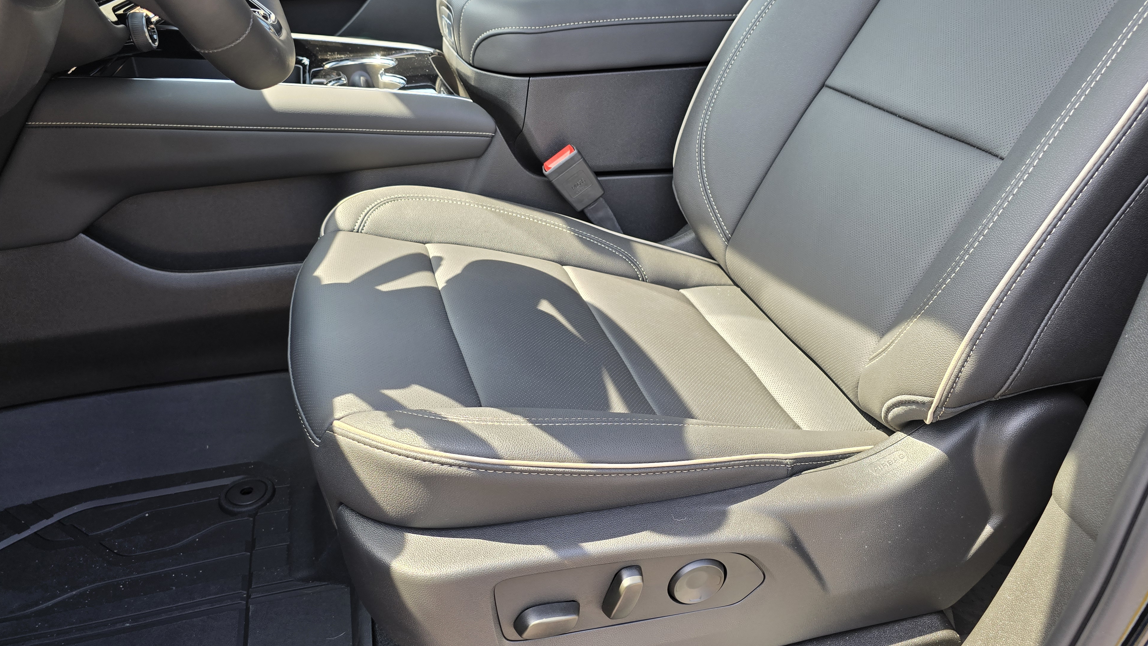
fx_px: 791
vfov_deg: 44.3
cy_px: 279
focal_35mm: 26
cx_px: 555
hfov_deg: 71.9
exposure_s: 1/180
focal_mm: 6.3
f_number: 1.7
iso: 50
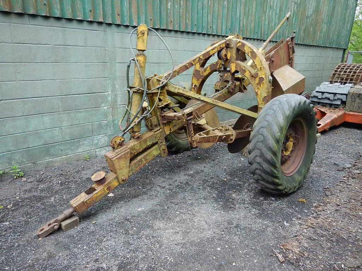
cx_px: 181
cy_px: 136
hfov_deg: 71.6
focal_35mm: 24
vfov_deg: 56.8
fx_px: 251
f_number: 2.8
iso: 125
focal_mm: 4.3
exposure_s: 1/125
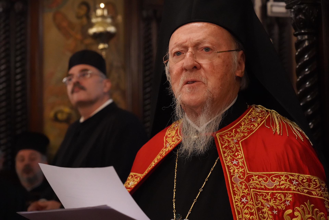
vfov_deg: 21.2
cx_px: 164
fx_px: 585
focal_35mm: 64
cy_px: 110
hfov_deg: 31.4
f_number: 5.6
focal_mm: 64
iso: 16000
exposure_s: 1/320
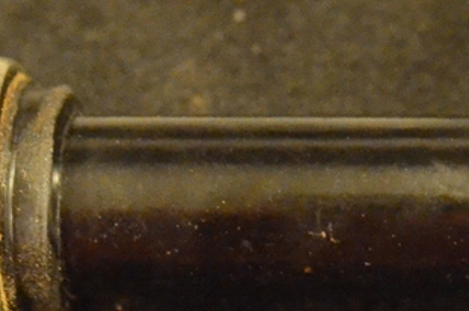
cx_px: 526
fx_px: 2249
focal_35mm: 173
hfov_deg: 11.7
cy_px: 216
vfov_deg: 7.9
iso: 6400
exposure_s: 1/25
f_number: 2.8
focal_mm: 26
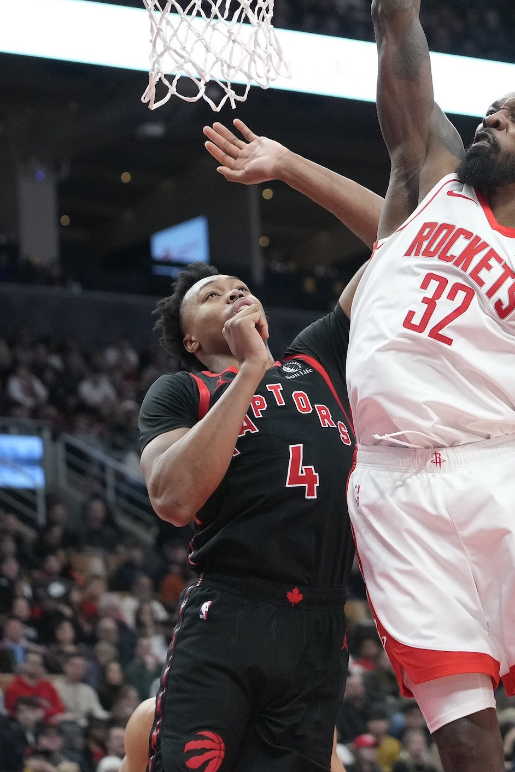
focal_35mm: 104
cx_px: 373
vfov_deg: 19.6
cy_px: 275
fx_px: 2231
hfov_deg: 13.1
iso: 4000
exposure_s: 1/1500
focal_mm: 70
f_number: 2.8
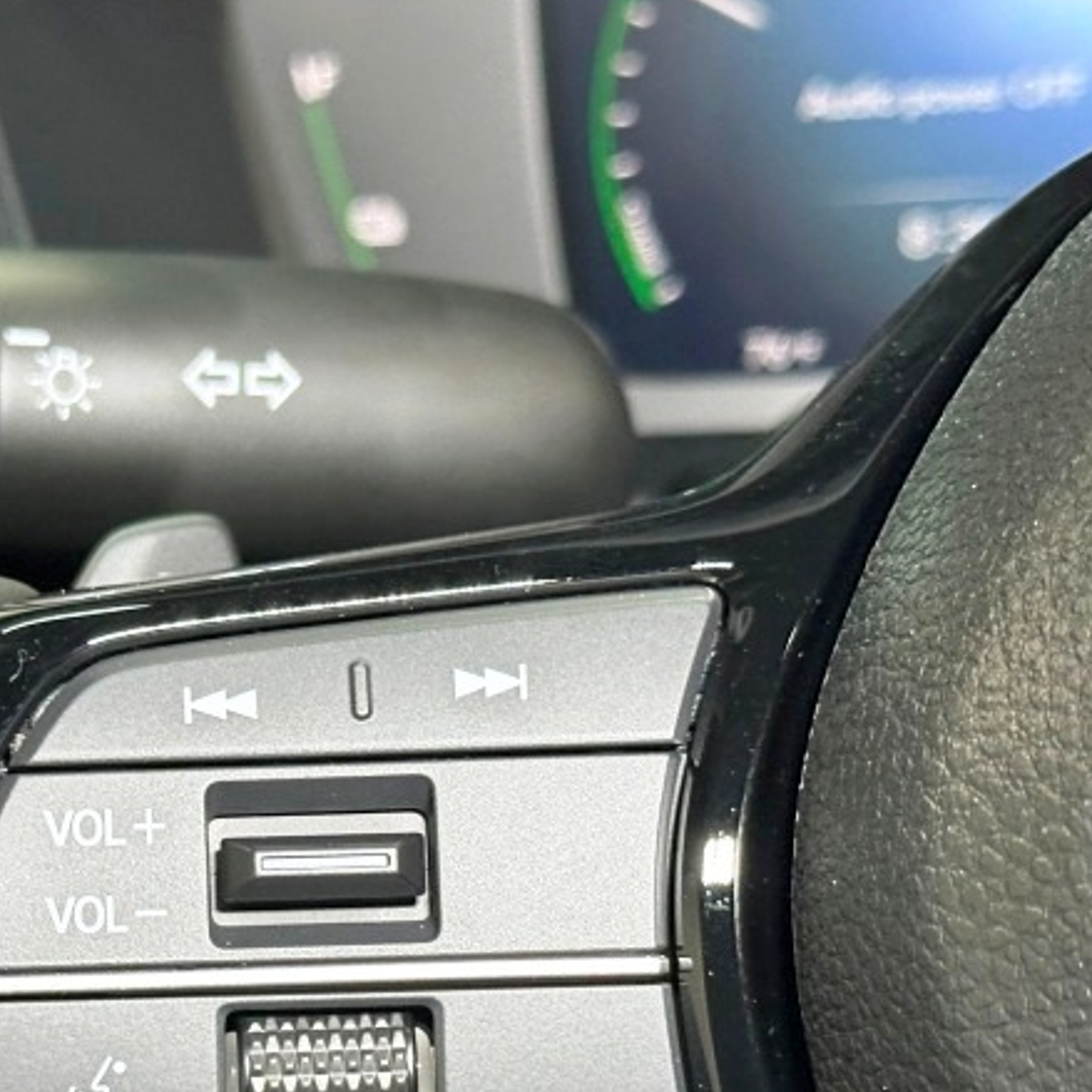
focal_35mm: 99
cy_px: 878
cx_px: 306
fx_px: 3533
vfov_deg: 17.4
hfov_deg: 17.5
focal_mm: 6.86
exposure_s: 1/40
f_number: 1.78
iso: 500
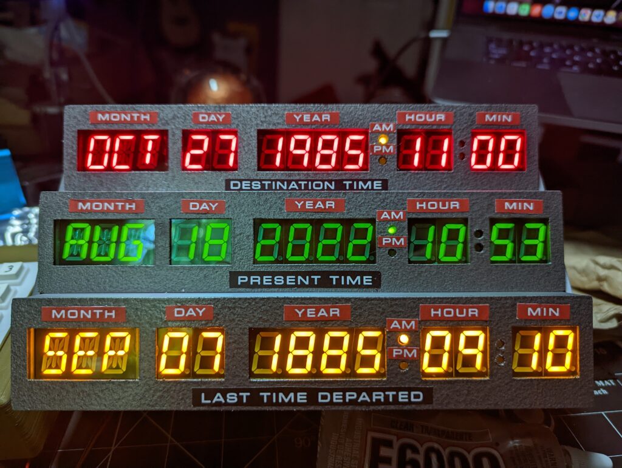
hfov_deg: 71.5
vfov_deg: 56.9
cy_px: 234
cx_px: 311
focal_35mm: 24
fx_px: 432
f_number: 1.85
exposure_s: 1/50
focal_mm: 6.81
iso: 64
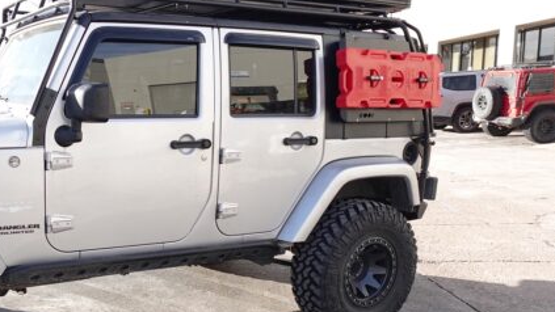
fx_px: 559
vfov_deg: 30.9
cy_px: 212
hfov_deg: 50.4
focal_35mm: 38
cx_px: 134
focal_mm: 7.6
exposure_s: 1/1000
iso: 125
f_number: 2
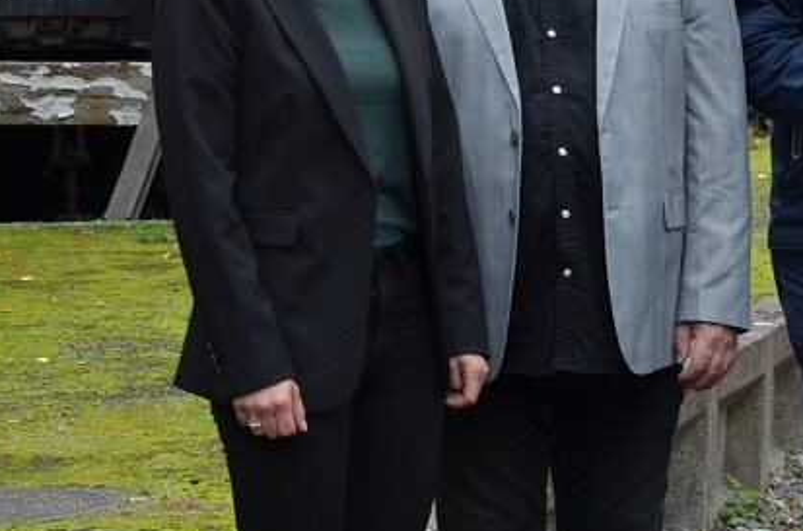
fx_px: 4204
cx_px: 1089
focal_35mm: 189
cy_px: 215
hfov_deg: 10.6
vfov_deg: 7.2
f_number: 6.3
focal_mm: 40
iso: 200
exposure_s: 1/160
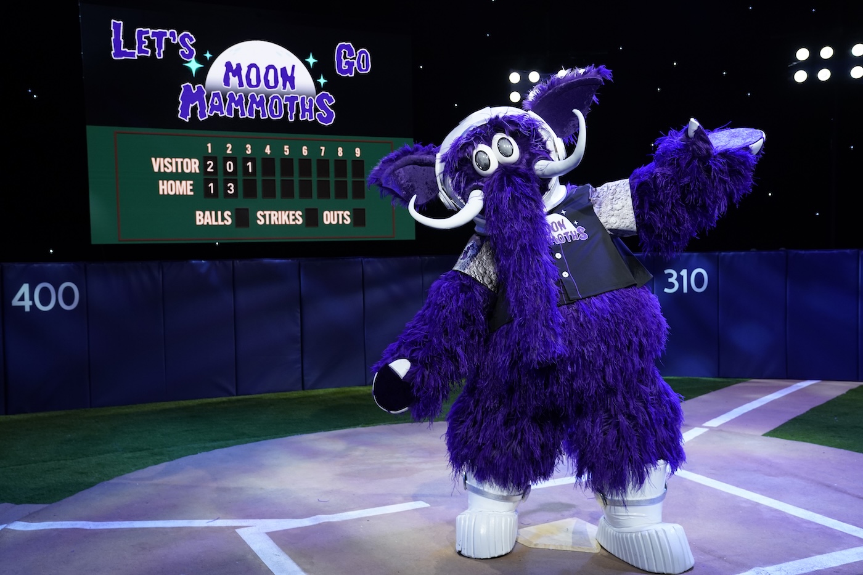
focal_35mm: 37
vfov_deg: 35.9
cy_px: 288
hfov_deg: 51.9
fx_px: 887
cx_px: 432
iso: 2000
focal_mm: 37
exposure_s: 1/160
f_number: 4
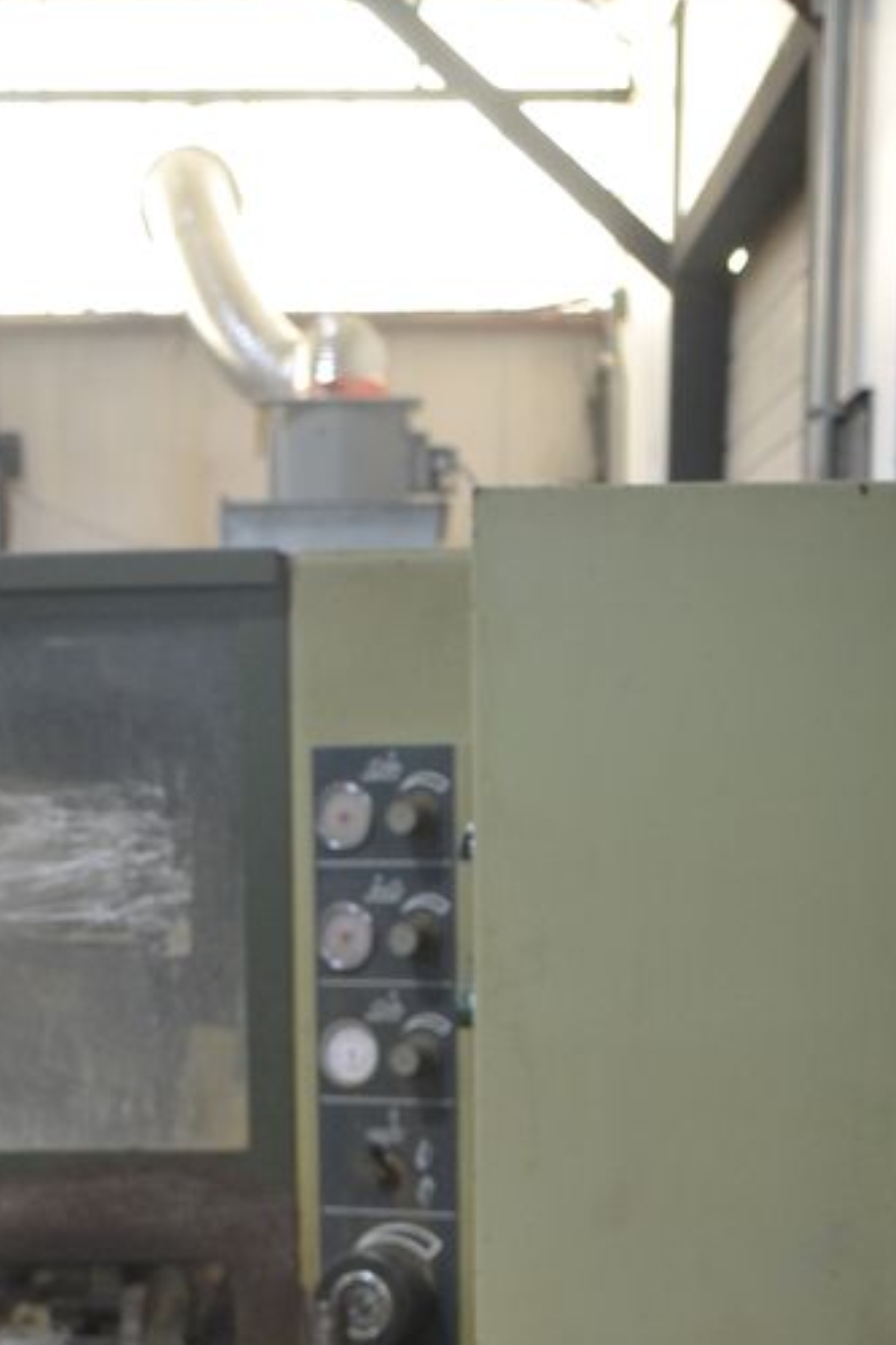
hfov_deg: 16.4
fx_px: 3101
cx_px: 381
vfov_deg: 22.2
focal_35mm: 83
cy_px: 1708
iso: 400
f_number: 3.8
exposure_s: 1/50
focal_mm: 20
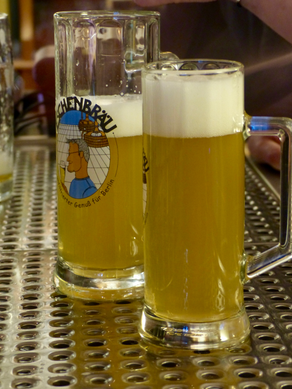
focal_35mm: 102
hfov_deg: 14.5
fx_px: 1147
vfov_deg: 19.3
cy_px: 194
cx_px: 146
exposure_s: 1/6
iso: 400
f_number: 2.8
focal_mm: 18.3
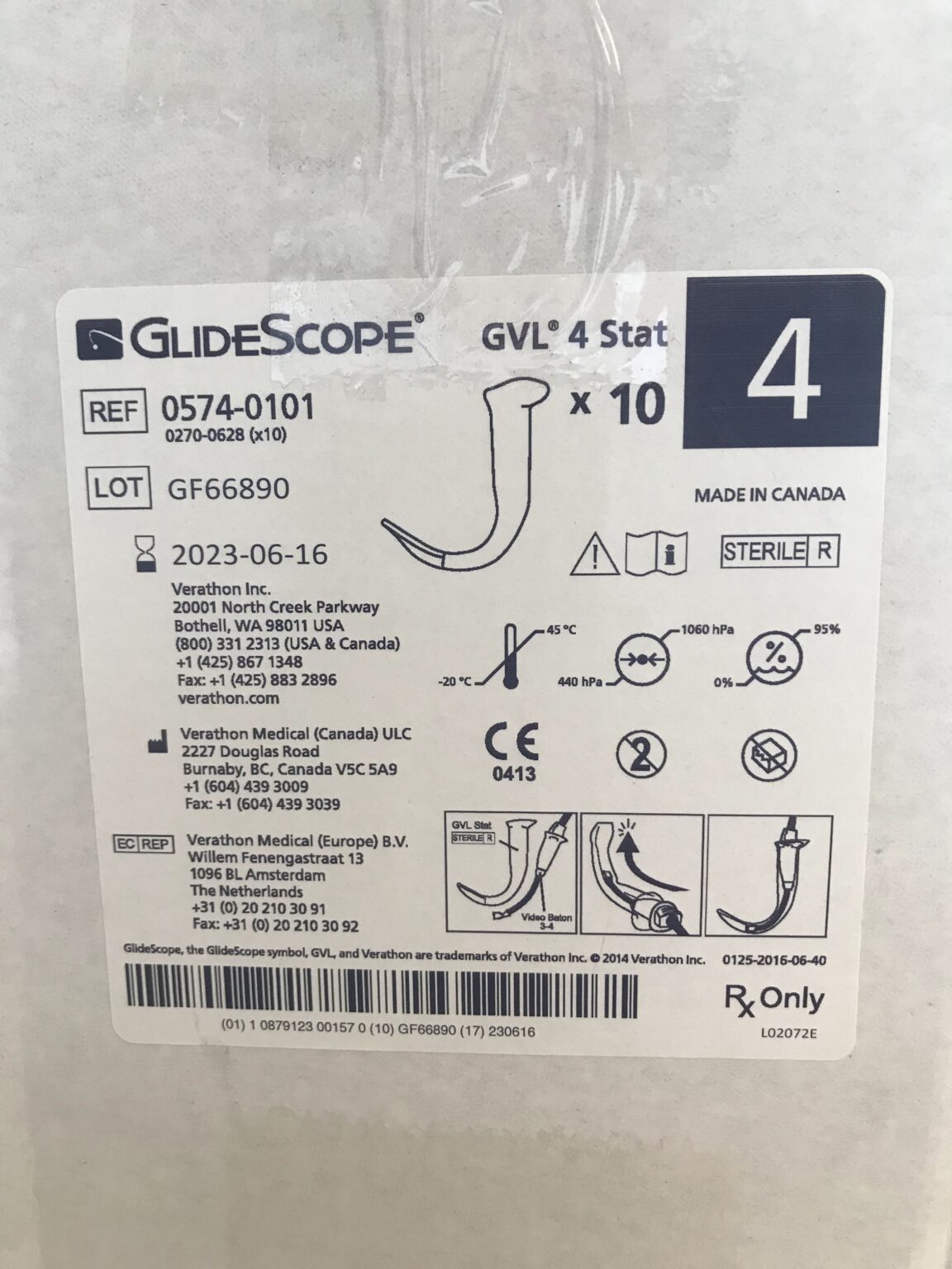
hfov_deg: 49.7
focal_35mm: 28
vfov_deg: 63.4
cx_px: 476
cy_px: 634
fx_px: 1027
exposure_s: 1/24
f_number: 1.8
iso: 32
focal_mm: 3.99
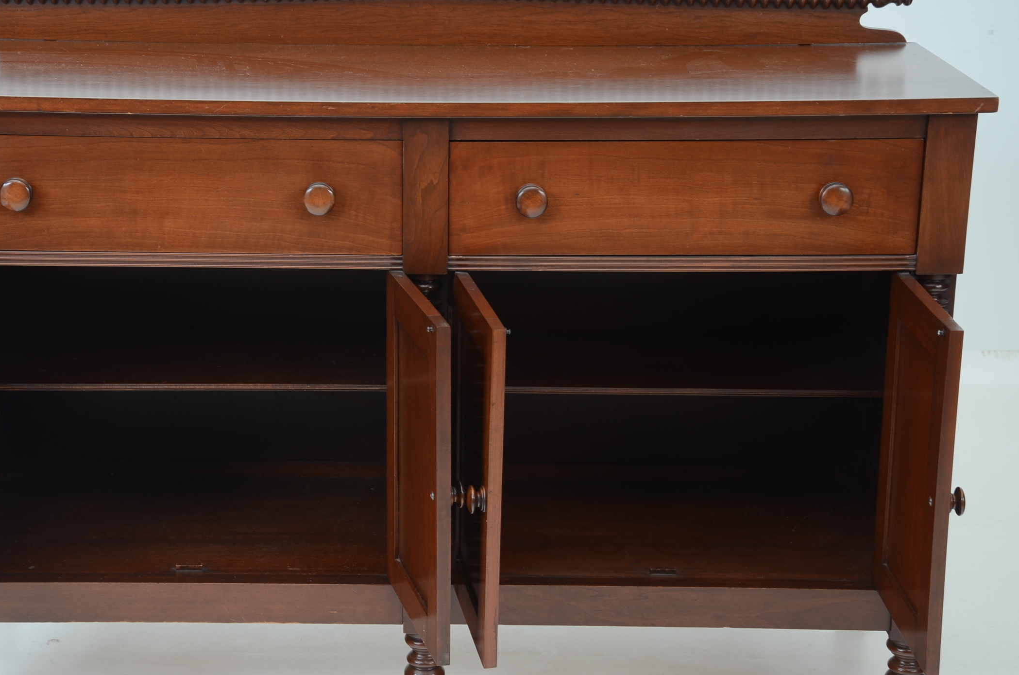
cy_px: 353
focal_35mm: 74
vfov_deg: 18.3
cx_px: 423
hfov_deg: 27.4
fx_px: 2090
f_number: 5
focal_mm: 42
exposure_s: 1/50
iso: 200
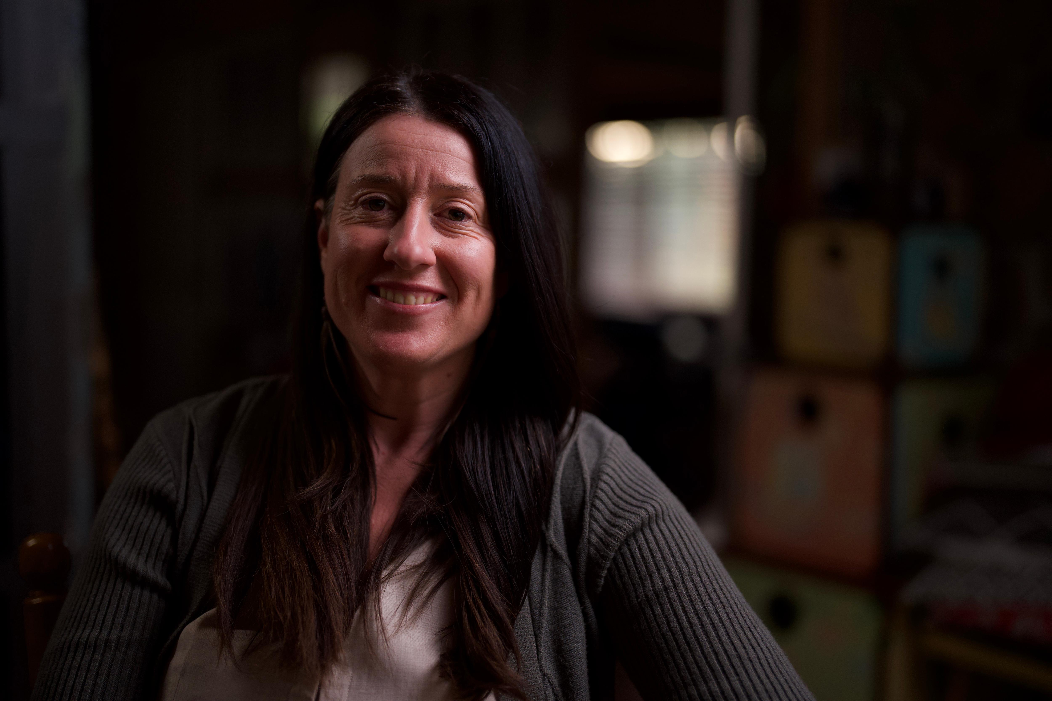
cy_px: 350
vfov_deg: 27.0
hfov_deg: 39.6
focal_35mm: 50
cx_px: 526
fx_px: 1461
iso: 800
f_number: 1.2
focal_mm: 50
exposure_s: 1/125
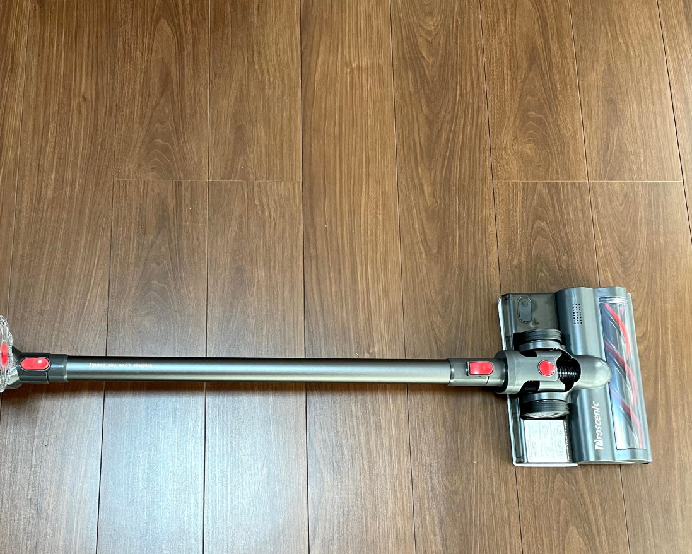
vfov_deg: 39.7
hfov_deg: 48.3
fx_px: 758
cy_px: 366
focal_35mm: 37
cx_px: 235
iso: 125
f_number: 1.6
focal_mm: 4.2
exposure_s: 1/86
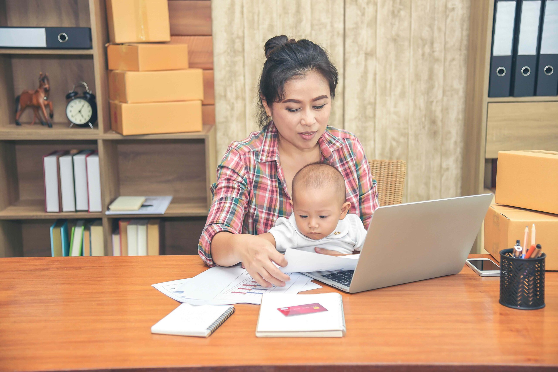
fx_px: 853
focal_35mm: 55
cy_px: 186
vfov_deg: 24.6
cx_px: 279
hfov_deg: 36.2
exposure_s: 1/200
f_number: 4
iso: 160
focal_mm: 55
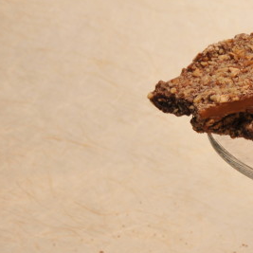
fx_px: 1816
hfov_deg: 7.9
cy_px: 152
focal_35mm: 220
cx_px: 345
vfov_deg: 8.0
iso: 200
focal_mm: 45
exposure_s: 1/8
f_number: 13
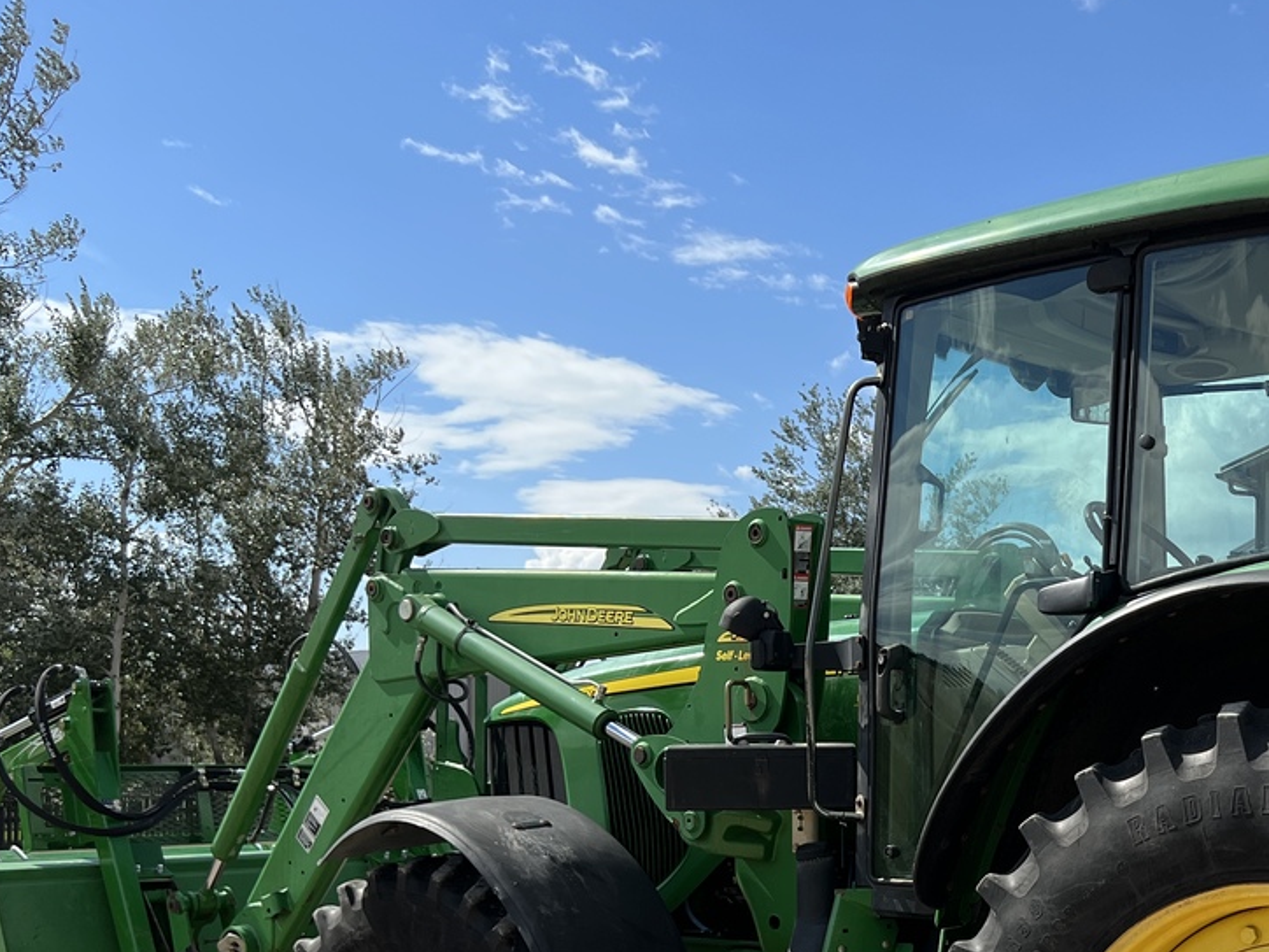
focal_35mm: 49
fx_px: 1796
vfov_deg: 28.7
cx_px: 965
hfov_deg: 37.9
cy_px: 819
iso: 50
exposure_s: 1/3968
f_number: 1.5
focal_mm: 5.7
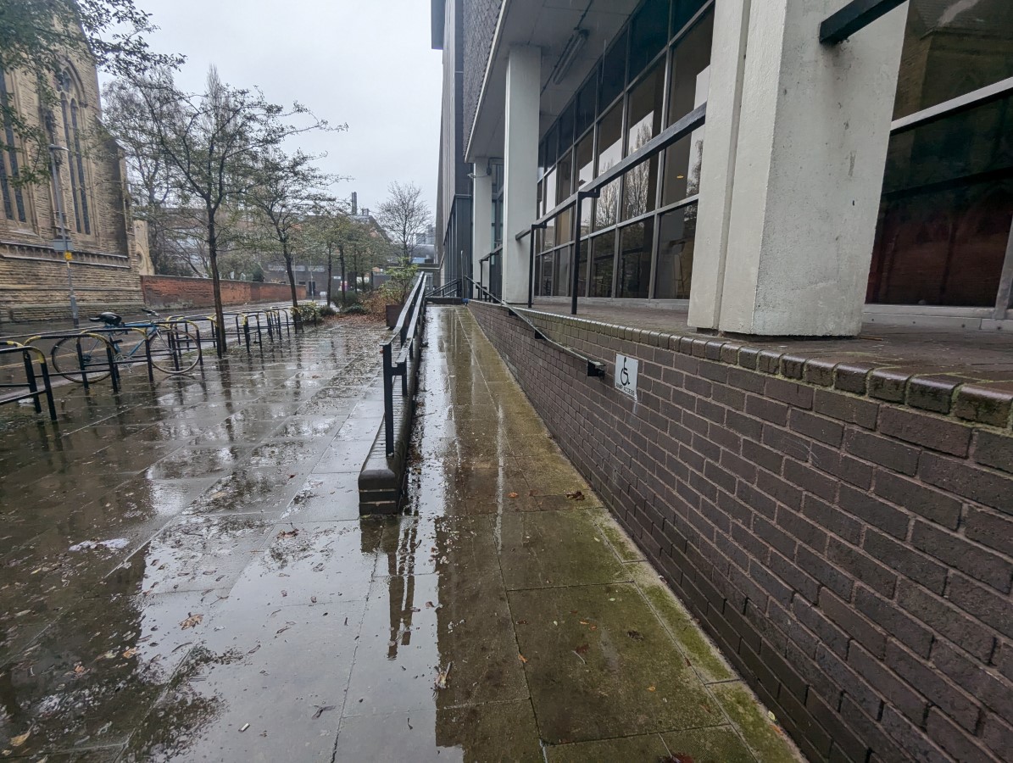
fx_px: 469
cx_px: 506
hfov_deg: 94.4
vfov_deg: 78.3
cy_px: 382
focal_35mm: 16
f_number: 2.2
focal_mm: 2.35
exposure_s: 1/199
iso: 50
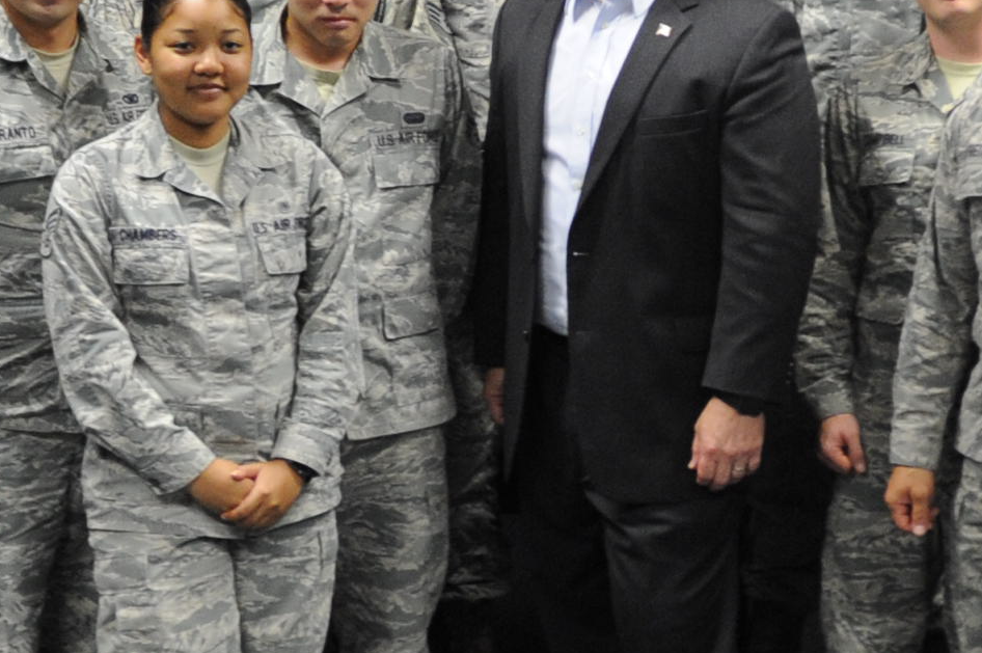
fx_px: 2943
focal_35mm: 108
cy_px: 327
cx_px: 640
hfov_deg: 18.9
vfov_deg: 12.7
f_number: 3.5
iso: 1600
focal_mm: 24
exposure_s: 1/60
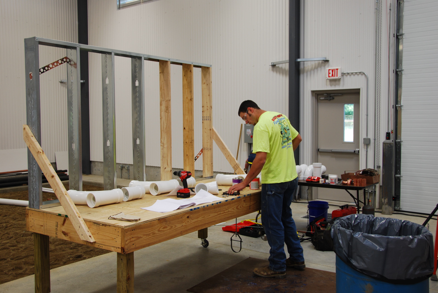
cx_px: 219
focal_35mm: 39
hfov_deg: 49.5
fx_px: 475
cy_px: 146
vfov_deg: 34.3
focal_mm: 26
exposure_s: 1/60
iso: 200
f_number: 4
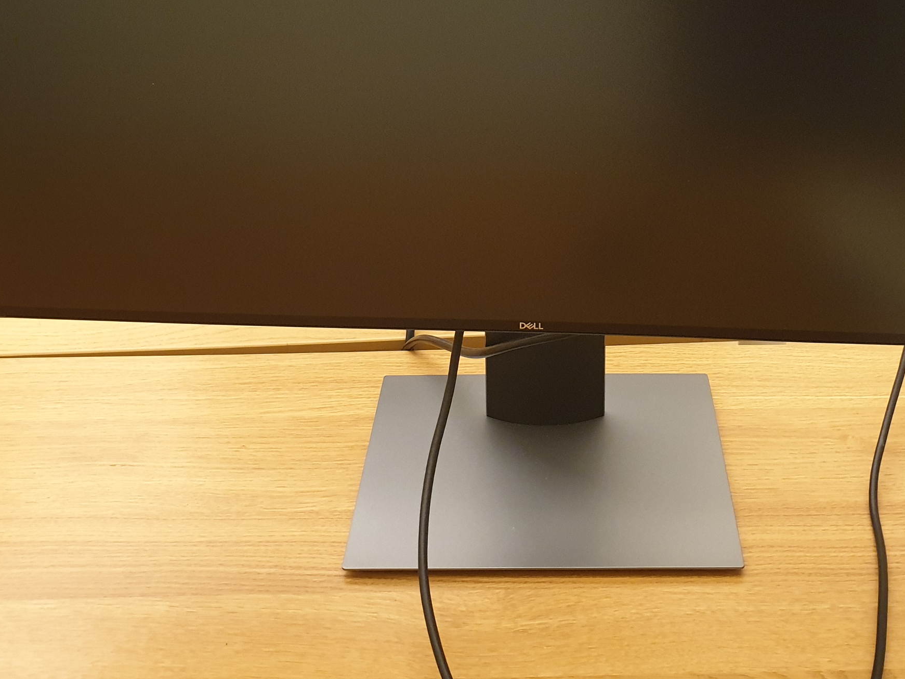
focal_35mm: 43
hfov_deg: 43.6
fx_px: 1124
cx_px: 553
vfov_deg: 32.6
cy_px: 133
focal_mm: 4.3
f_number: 2.4
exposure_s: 1/50
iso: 400
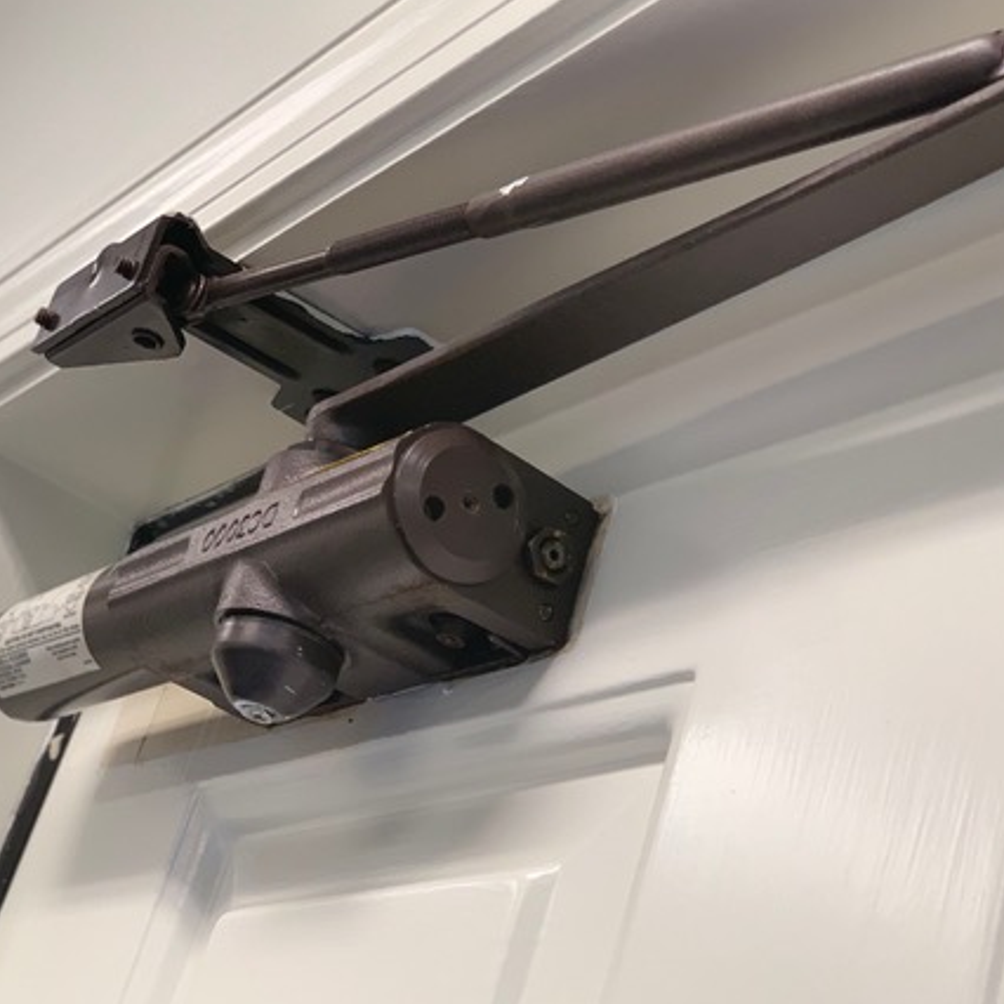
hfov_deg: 25.0
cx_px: 547
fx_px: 2264
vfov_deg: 25.0
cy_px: 478
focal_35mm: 69
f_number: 2.4
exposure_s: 1/120
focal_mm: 6
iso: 100
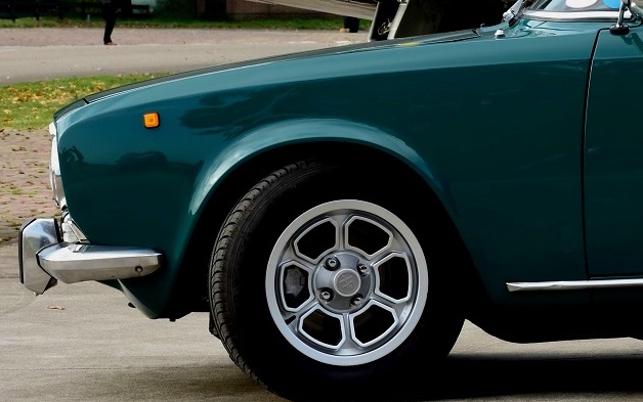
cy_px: -231
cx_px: 874
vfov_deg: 6.0
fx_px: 3822
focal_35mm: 218
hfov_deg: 9.4
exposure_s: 1/100
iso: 400
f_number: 11
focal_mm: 70
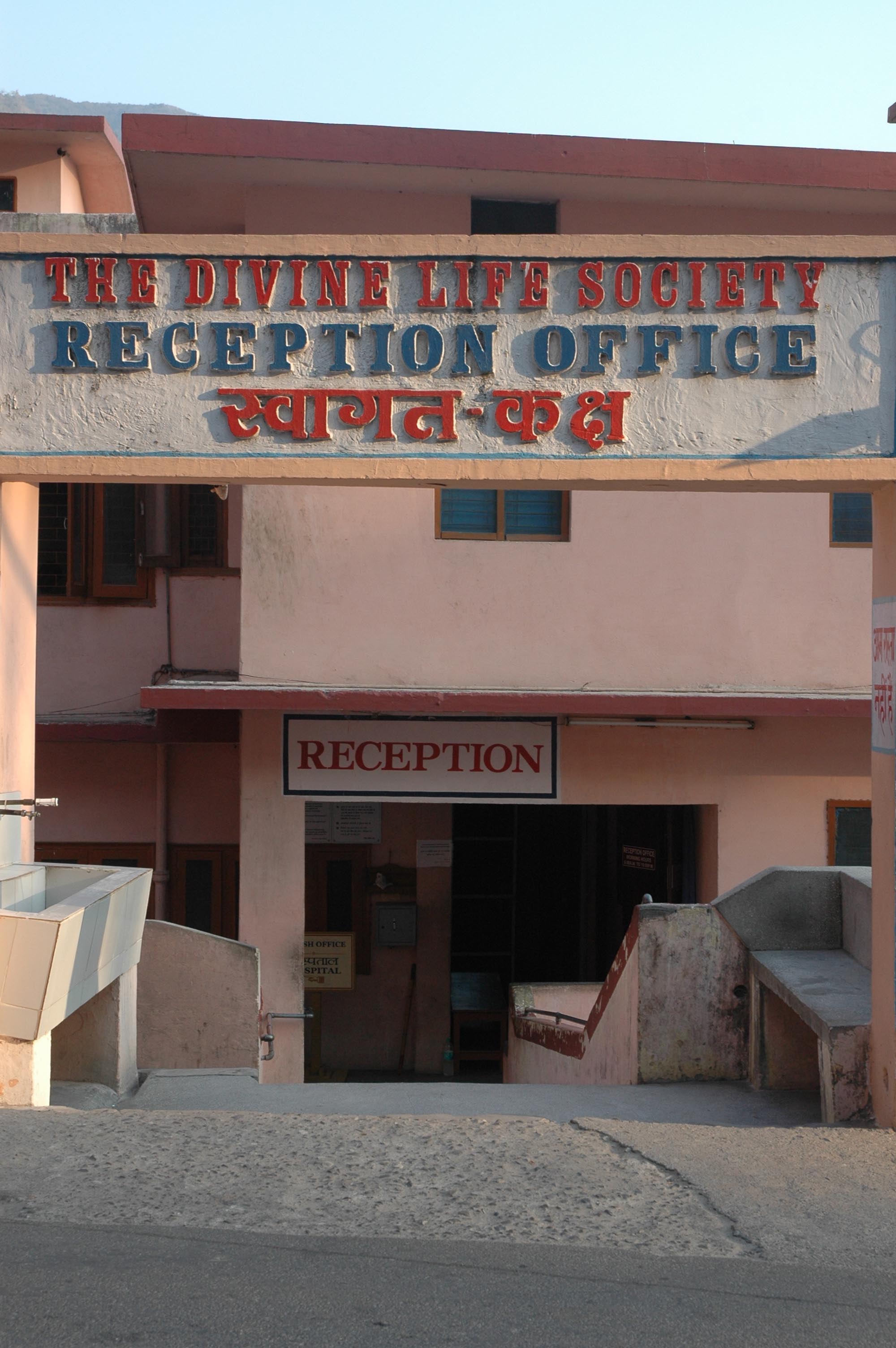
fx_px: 1963
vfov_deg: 37.9
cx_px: 448
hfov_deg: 25.7
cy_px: 674
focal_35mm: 52
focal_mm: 35
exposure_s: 1/160
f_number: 6.3
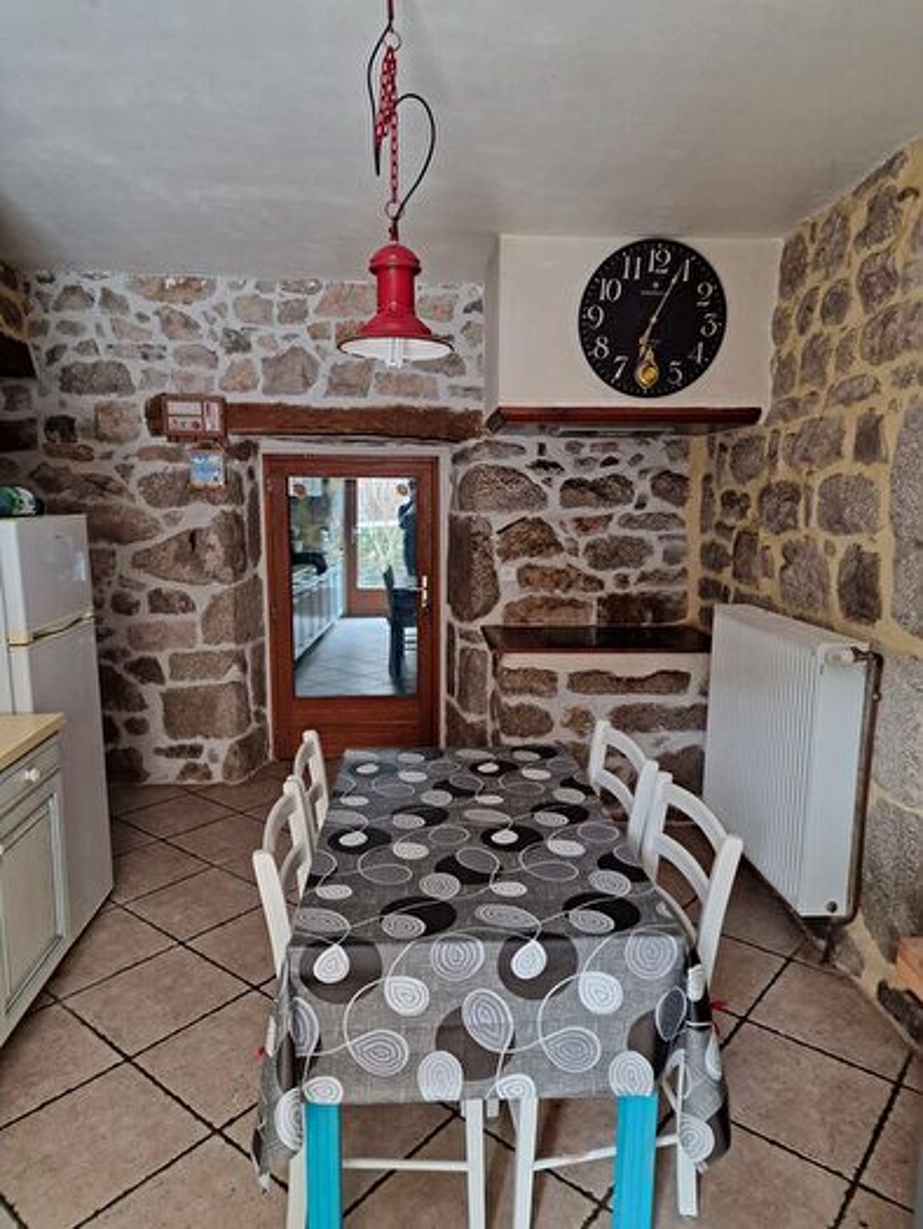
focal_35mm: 23
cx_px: 462
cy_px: 614
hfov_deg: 58.9
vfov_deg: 73.9
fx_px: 817
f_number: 1.8
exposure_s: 1/33
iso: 640
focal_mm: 6.4
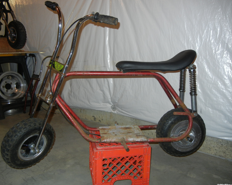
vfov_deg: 45.8
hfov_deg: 55.6
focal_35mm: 32
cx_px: 109
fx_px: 220
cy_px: 91
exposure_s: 1/30
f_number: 3.5
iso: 200
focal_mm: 5.4
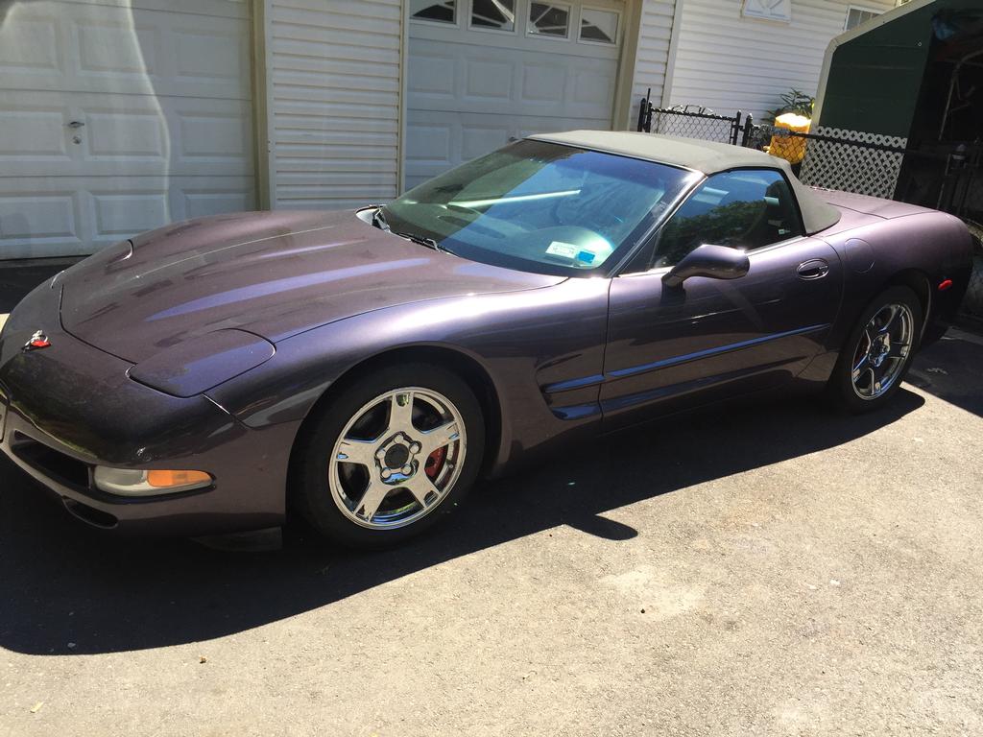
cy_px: 368
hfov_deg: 61.7
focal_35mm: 29
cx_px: 492
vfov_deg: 48.2
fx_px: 824
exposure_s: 1/573
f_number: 2.2
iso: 32
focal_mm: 4.15
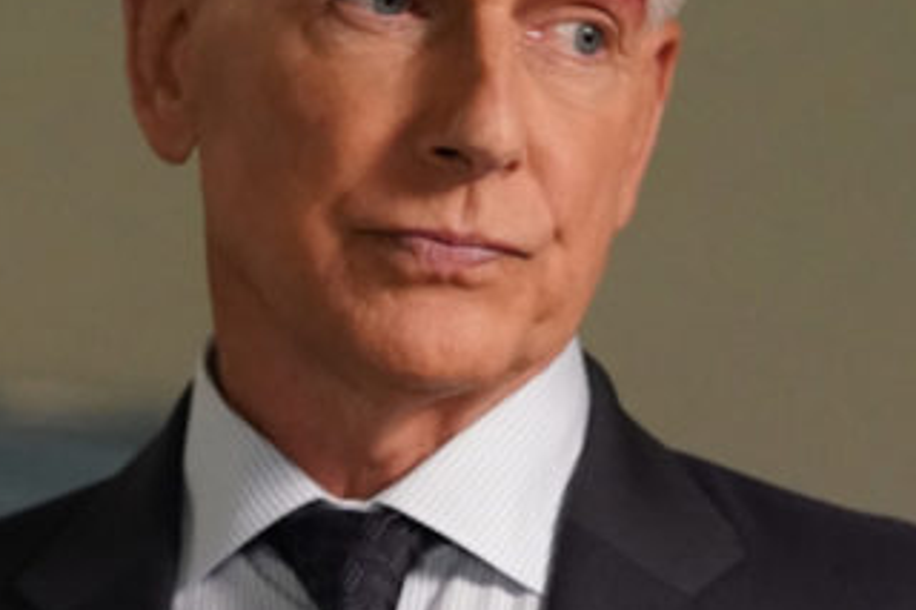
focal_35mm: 472
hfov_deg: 4.4
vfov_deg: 2.9
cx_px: 412
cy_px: 1131
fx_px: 12003
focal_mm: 131
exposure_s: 1/160
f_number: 3.5
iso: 6400
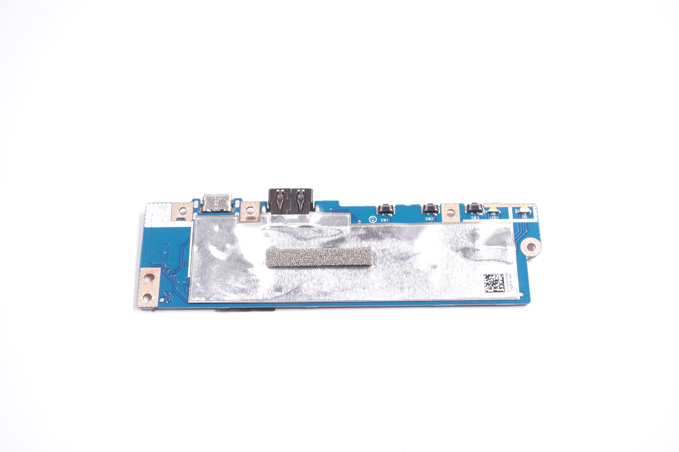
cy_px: 226
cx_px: 340
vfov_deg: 29.8
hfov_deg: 43.6
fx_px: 848
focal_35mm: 45
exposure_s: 1/160
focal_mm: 30
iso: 640
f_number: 5.6
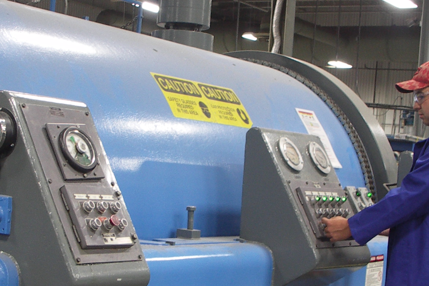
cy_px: 230
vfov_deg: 16.7
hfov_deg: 25.0
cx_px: 188
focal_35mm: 81
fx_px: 965
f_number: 2.8
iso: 100
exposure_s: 1/13
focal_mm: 7.2
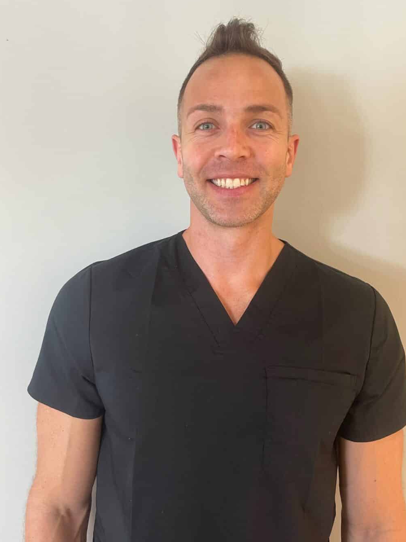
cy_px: 236
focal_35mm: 30
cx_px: 214
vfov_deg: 59.8
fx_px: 469
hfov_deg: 46.8
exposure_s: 1/60
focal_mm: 5.1
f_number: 1.6
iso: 200
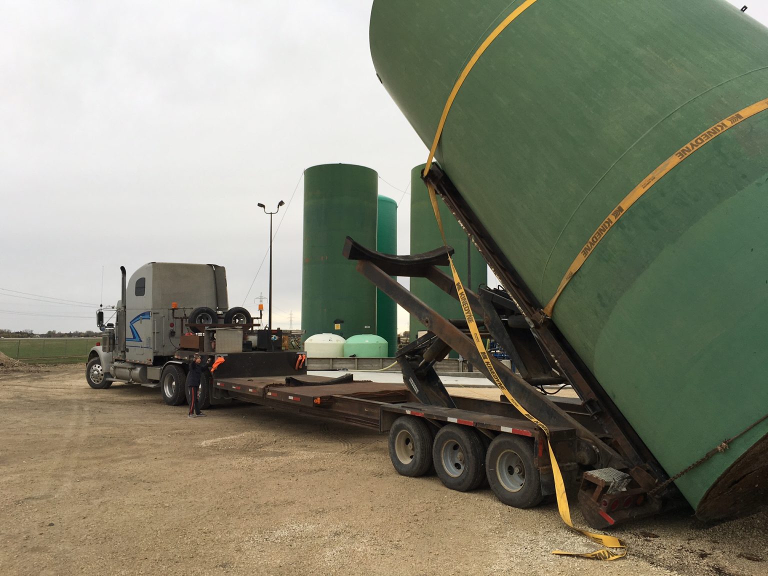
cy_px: 288
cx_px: 384
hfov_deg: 61.7
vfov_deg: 48.2
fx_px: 643
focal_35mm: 29
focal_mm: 4.15
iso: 25
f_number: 2.2
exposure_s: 1/193
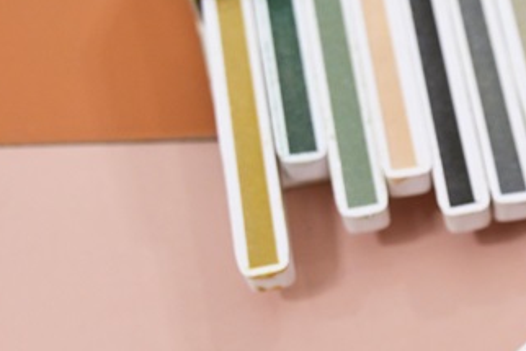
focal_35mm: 95
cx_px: 711
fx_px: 1389
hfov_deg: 19.5
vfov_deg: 14.3
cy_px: 318
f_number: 5.6
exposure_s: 1/160
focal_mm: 34
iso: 1600
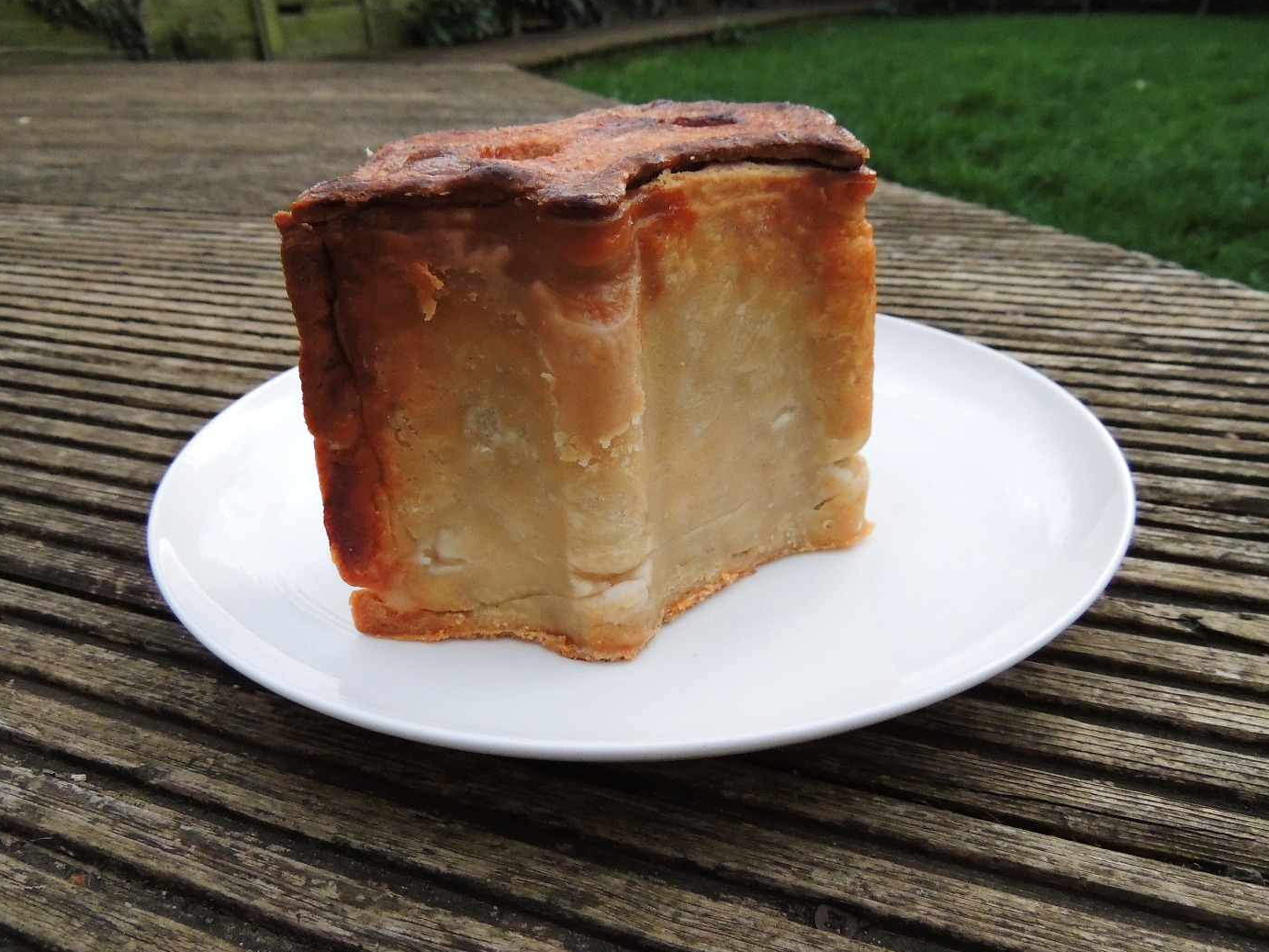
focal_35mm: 25
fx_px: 917
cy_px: 492
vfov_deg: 54.9
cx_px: 627
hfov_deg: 69.4
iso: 560
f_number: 3
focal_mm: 4.3
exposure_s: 1/250
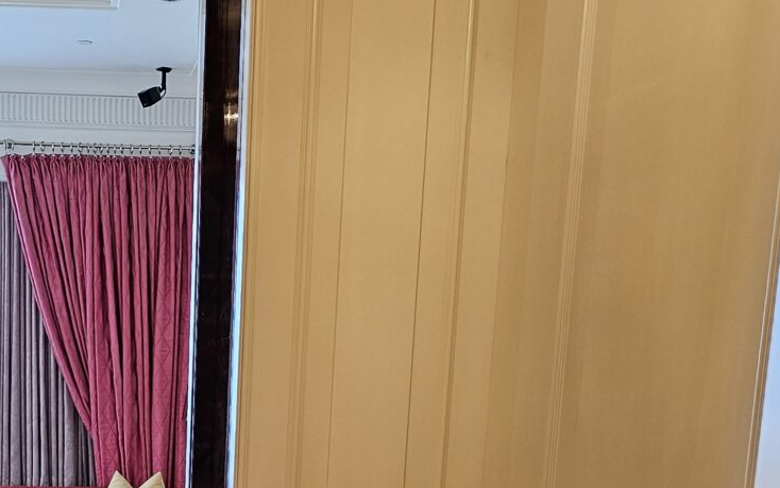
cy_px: 662
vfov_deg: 17.7
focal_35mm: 68
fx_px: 1446
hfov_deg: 29.5
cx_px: 158
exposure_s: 1/100
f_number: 1.7
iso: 160
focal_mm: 6.3
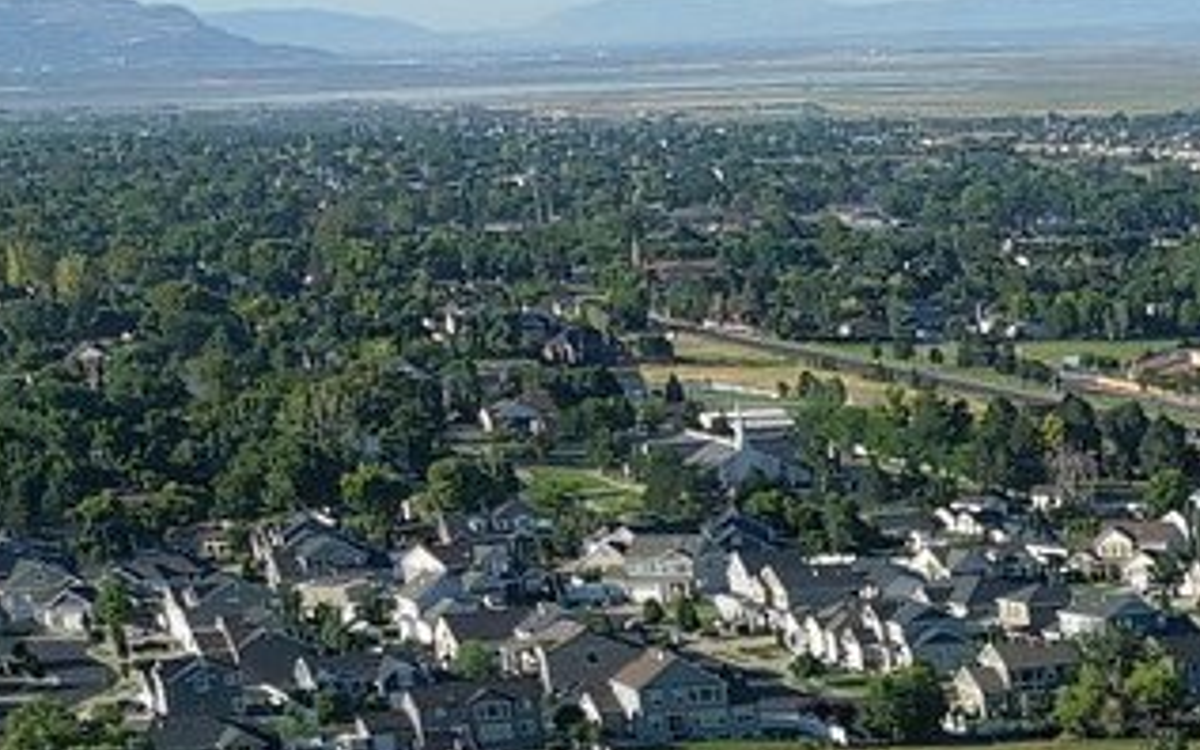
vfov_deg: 8.4
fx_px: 4545
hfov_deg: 13.3
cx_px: 2256
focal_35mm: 139
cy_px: 2011
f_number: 1.8
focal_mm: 4.74
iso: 100
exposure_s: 1/800
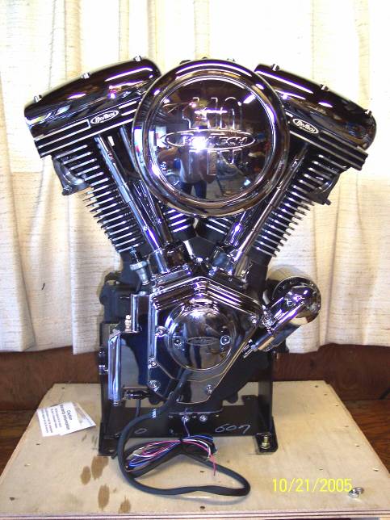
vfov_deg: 49.0
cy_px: 260
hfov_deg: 37.7
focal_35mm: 38
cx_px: 195
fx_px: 571
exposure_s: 1/30
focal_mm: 8
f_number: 2.8
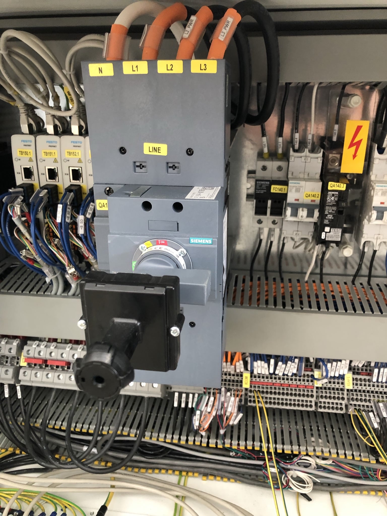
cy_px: 258
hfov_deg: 49.7
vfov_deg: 63.4
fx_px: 417
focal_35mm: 28
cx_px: 194
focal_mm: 3.99
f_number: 1.8
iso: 64
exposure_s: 1/15
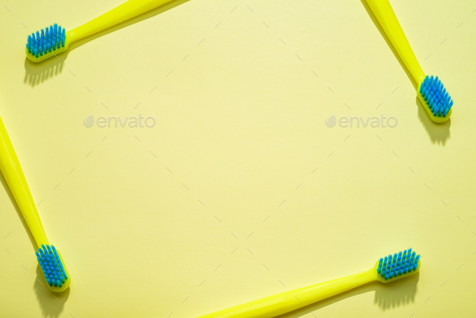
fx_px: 1124
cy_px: 159
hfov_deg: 23.9
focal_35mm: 85
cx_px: 238
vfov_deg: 16.1
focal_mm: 85
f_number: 11
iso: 320
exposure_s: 1/200
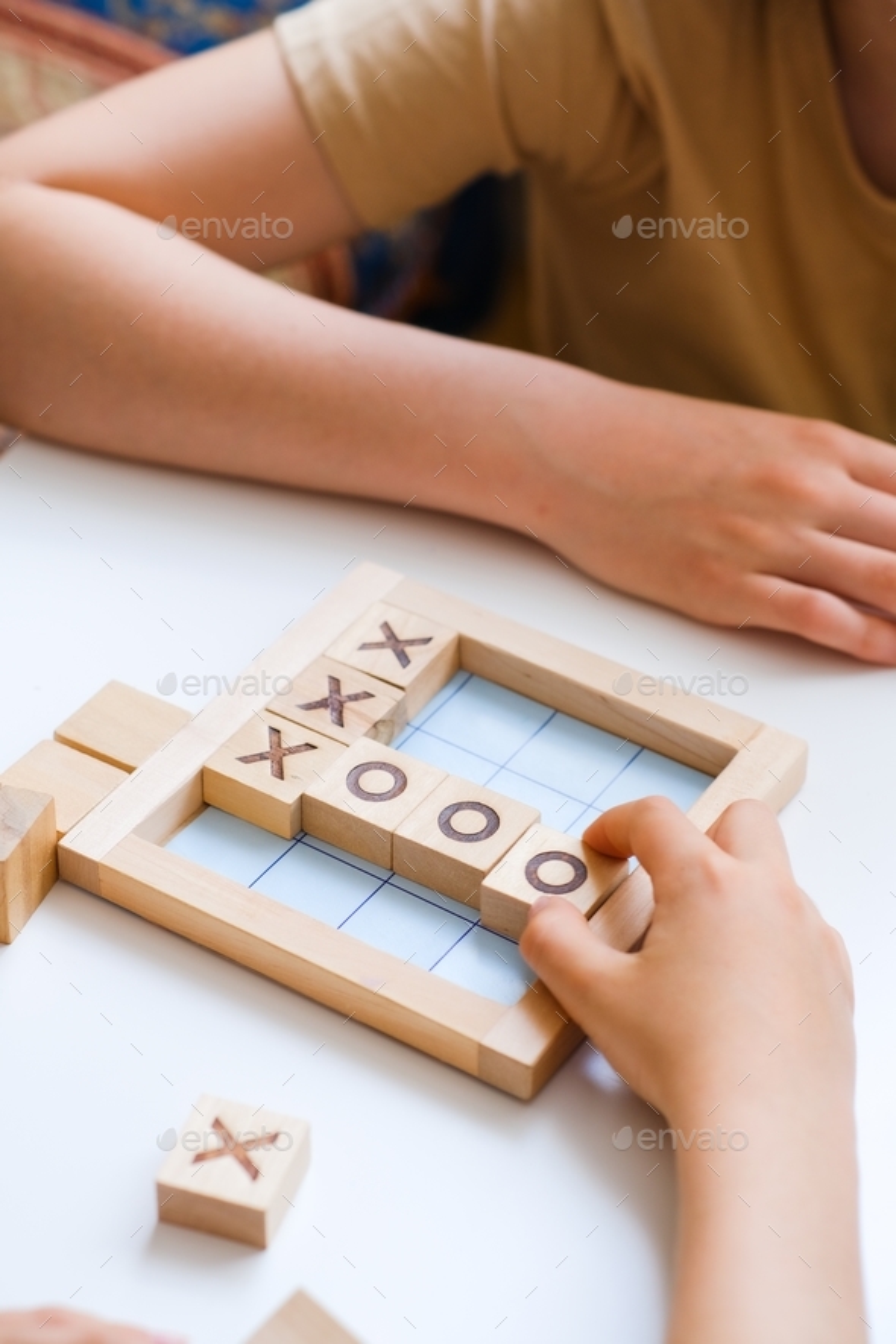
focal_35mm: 84
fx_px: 3136
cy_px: 672
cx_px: 448
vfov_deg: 24.2
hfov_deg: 16.3
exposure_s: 1/20
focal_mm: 56
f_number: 2.5
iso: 250
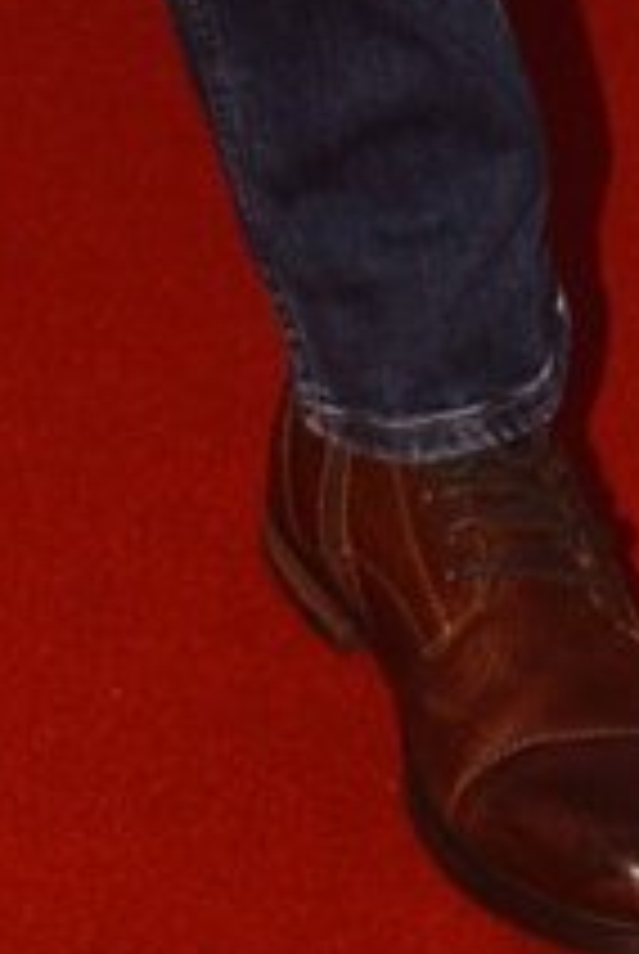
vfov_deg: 6.9
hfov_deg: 5.3
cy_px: -2187
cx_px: -396
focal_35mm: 259
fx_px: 6873
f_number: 6.3
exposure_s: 1/200
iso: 800
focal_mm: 34
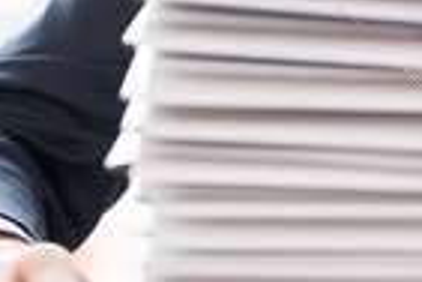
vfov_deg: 3.8
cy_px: -86
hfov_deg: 5.7
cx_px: 545
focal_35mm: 360
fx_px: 4220
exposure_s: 1/160
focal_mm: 86
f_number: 4
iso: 200
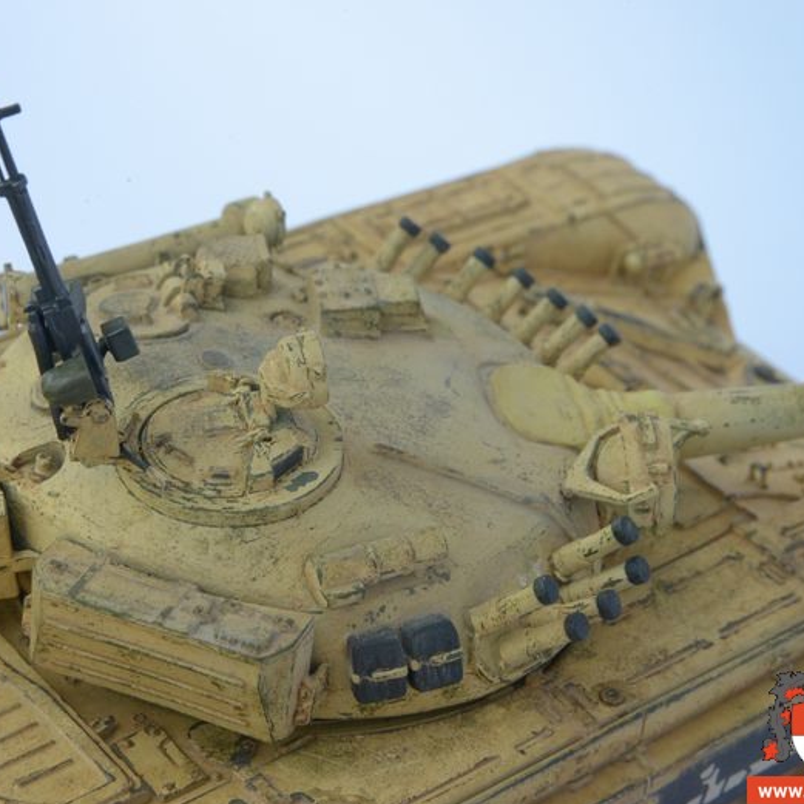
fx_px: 3600
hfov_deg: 12.7
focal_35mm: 137
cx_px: 278
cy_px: 408
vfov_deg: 12.7
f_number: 18
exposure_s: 1/100
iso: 1250
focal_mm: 105
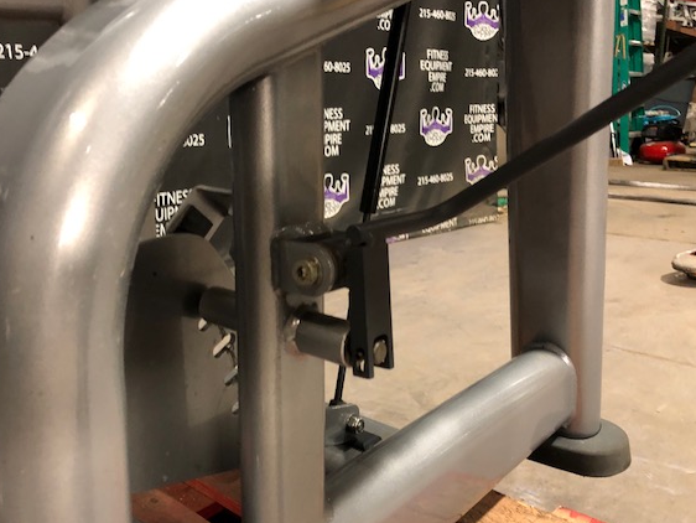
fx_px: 664
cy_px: 270
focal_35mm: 33
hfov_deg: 55.2
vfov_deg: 43.0
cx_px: 303
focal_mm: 3.99
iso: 100
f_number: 1.8
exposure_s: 1/9
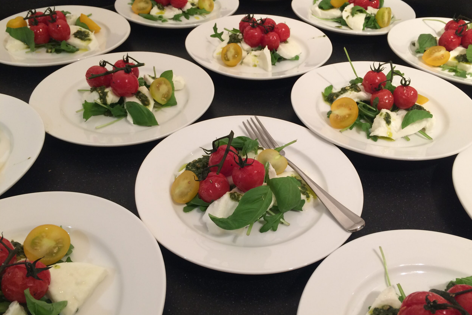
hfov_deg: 60.3
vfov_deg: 42.3
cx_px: 239
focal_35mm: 31
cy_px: 165
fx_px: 406
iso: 100
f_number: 2.2
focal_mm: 4.15
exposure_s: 1/33
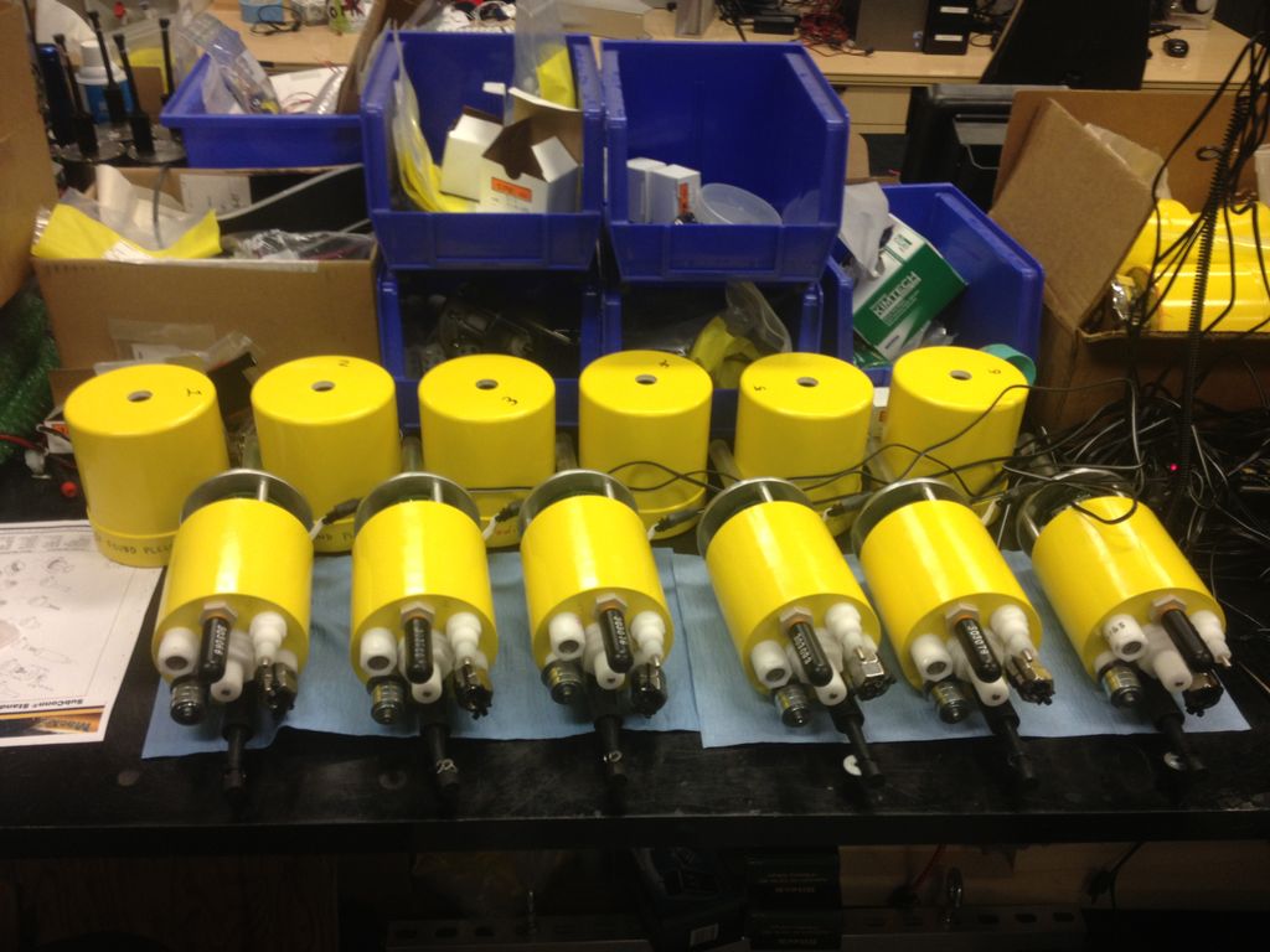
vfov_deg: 40.7
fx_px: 1284
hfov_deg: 52.6
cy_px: 476
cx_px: 635
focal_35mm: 35
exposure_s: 1/20
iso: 80
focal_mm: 4.28
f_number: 2.4
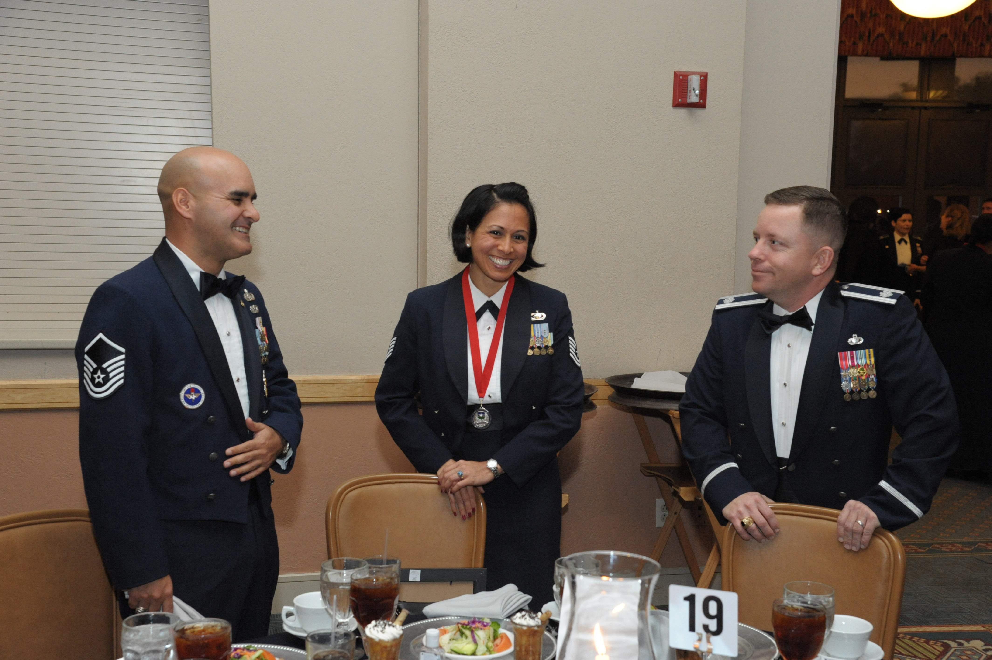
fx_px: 1322
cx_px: 496
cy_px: 330
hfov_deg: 41.1
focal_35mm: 48
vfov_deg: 28.0
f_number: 5.6
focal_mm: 48
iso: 3200
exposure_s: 1/60
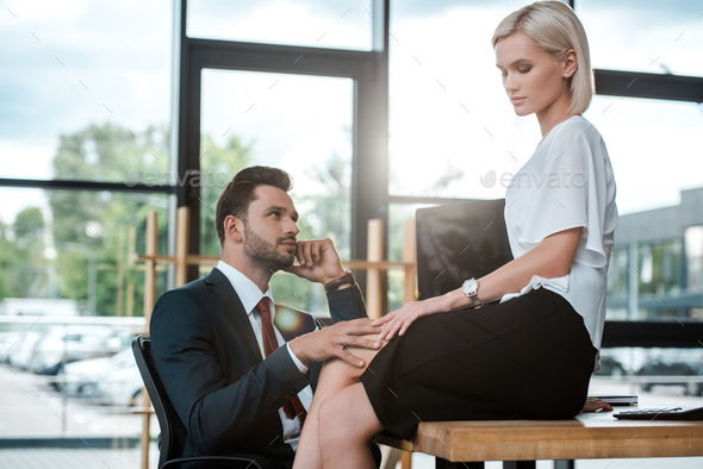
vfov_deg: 18.2
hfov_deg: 27.0
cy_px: 234
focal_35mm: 75
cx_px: 352
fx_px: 1465
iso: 200
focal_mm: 75
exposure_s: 1/250
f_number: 3.5
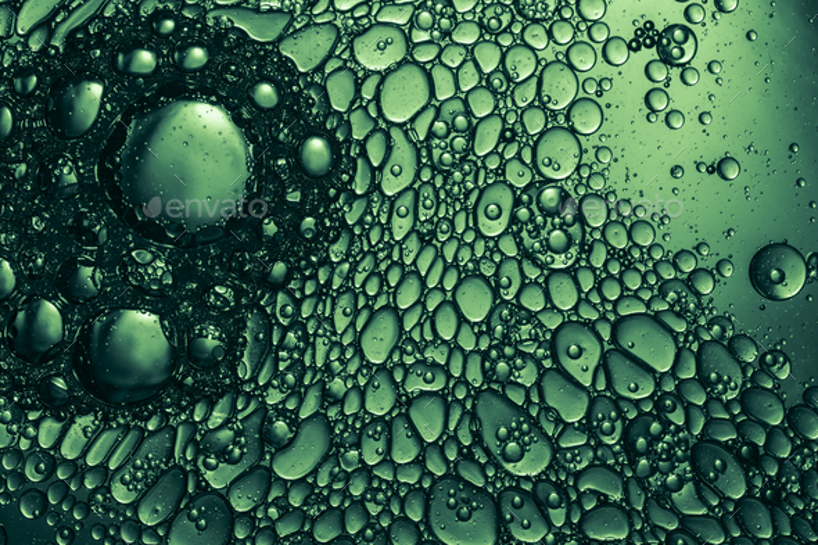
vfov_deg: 10.2
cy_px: 272
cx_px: 409
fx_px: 3066
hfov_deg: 15.2
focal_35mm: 135
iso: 100
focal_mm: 90
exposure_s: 1/250
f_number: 11
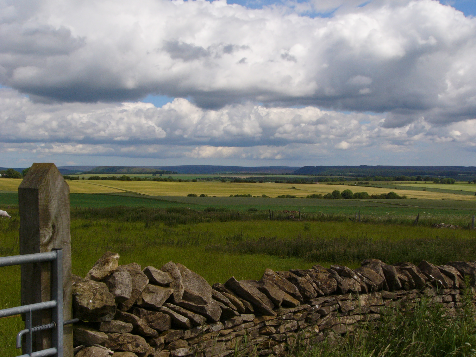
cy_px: 178
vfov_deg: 30.3
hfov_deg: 39.7
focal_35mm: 48
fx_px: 660
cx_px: 238
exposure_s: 1/1300
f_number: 5.6
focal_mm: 8
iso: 100
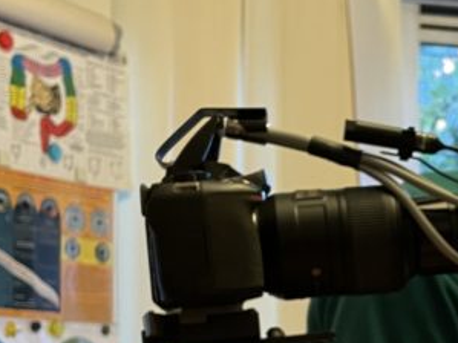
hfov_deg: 21.1
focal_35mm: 89
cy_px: 335
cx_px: 483
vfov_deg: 16.3
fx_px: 1177
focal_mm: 4.2
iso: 160
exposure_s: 1/50
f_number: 1.6
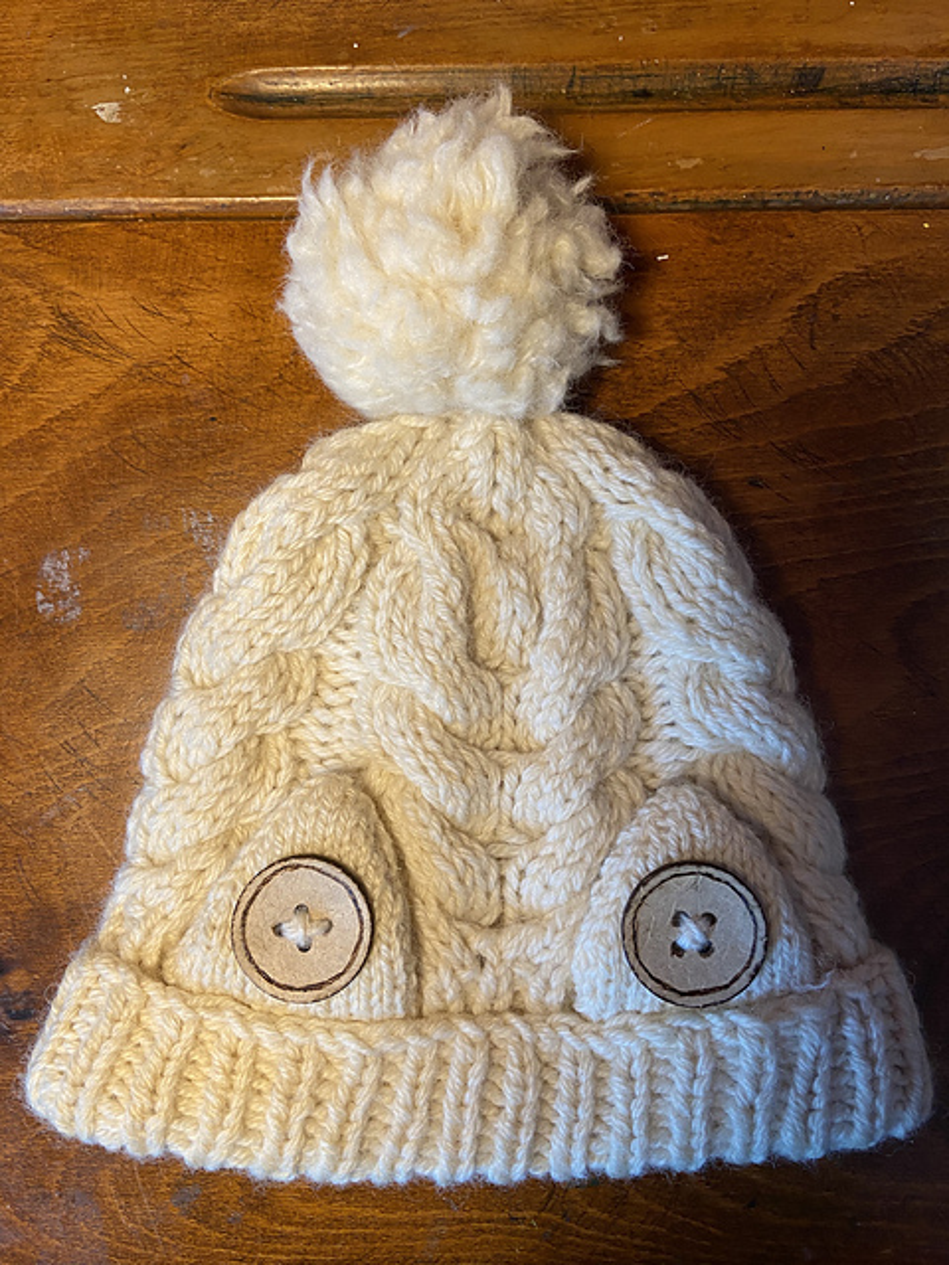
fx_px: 950
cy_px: 632
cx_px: 474
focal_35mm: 26
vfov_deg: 67.3
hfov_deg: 53.1
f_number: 1.8
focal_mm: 4.25
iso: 80
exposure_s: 1/50
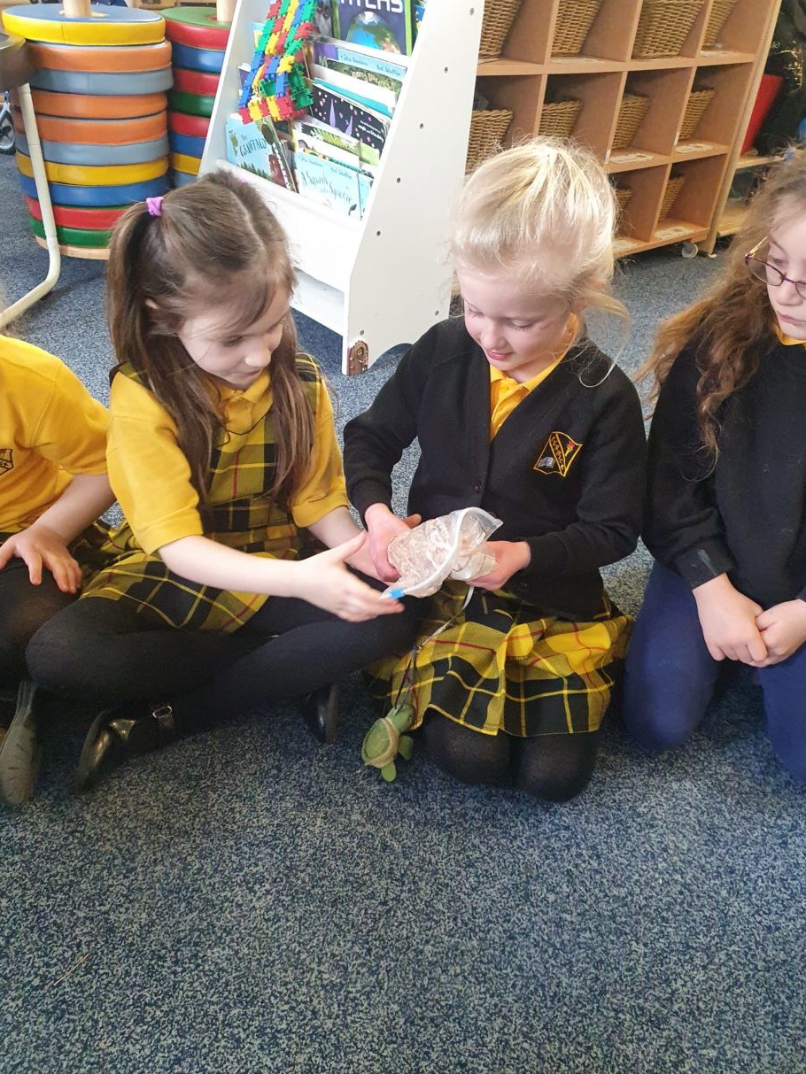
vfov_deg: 65.3
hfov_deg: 51.4
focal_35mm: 27
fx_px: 838
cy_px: 557
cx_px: 400
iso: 500
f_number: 1.5
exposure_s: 1/100
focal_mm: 4.32
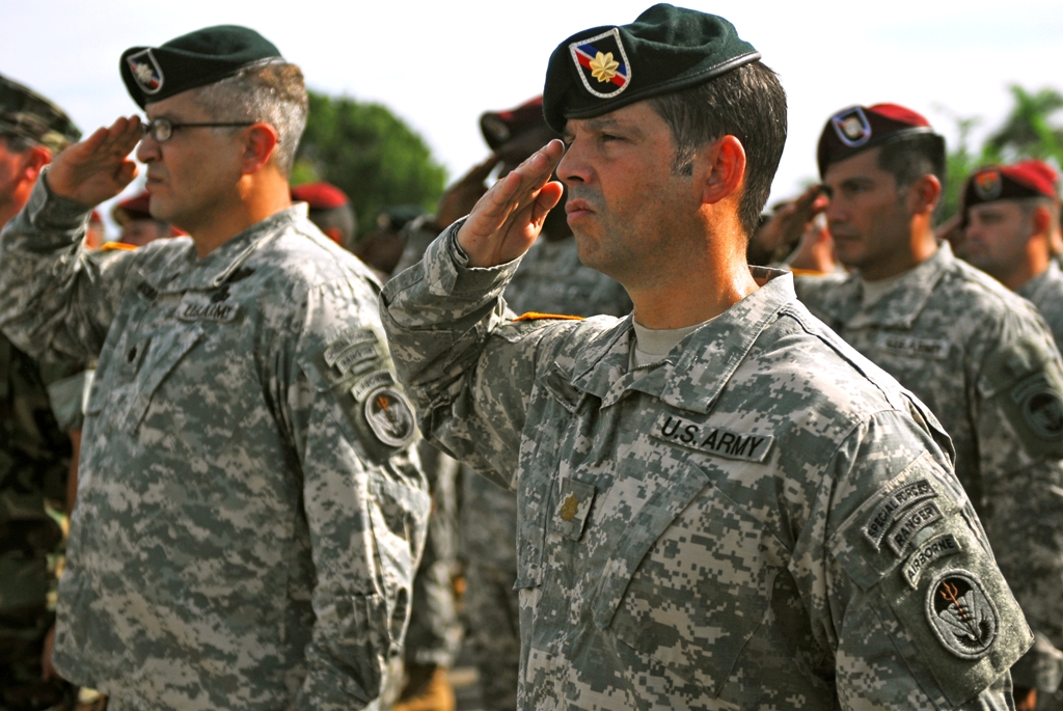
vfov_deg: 18.2
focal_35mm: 75
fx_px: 2217
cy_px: 356
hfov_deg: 27.0
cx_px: 532
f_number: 2.8
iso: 200
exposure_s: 1/5000
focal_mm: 50
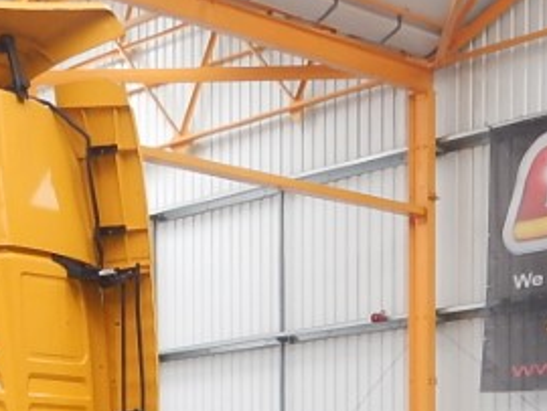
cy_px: 587
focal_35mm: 91
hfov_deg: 21.2
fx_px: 1439
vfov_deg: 15.2
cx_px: 101
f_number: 2.8
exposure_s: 1/60
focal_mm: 4.3
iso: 125
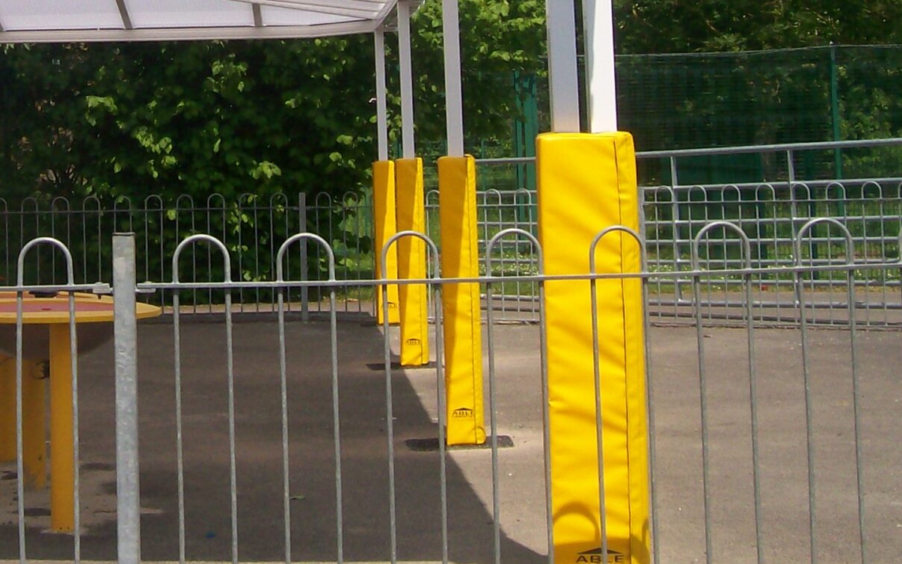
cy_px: -120
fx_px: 1991
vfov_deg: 15.5
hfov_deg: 24.8
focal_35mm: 81
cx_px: 95
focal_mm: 6
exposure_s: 1/831
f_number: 4.8
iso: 80
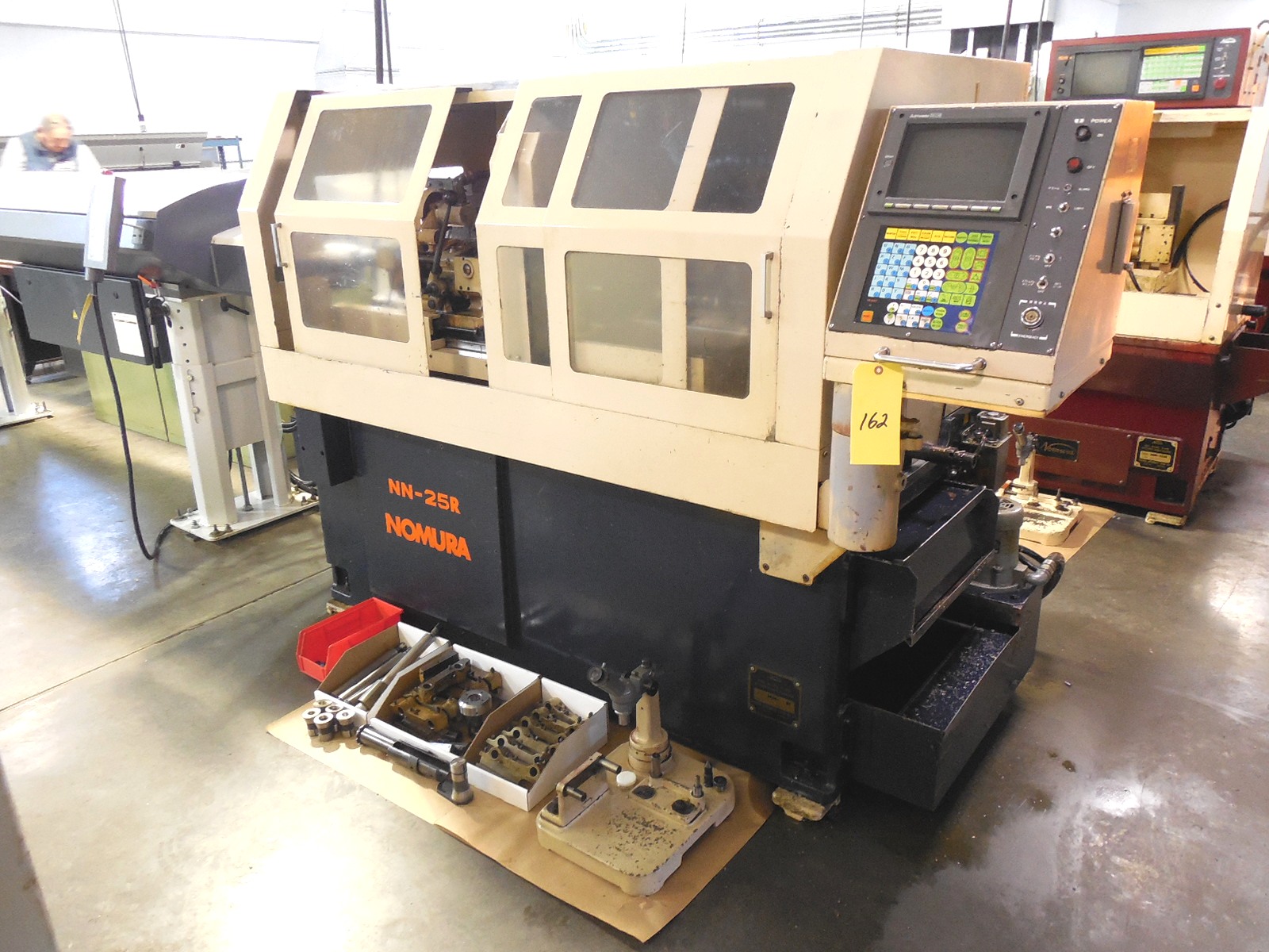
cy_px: 476
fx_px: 916
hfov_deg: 69.4
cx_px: 634
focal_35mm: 25
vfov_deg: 54.9
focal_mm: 4.5
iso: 400
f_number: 3.3
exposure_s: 1/10
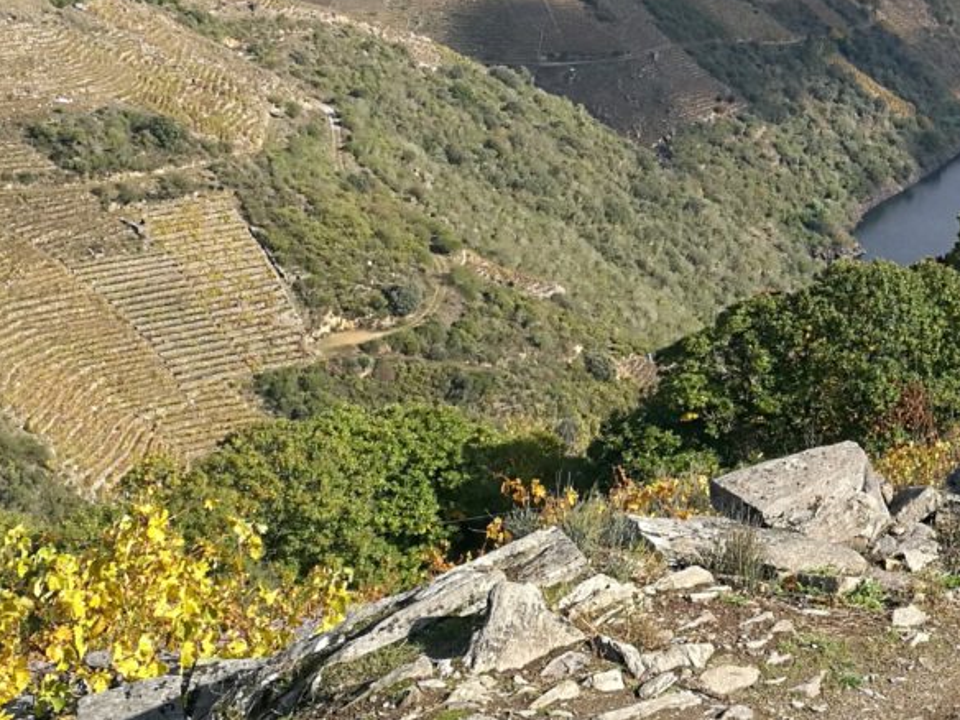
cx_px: 1039
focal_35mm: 71
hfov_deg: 25.5
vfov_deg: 20.6
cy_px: 222
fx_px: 1969
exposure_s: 1/512
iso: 50
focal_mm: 4.5
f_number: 2.2
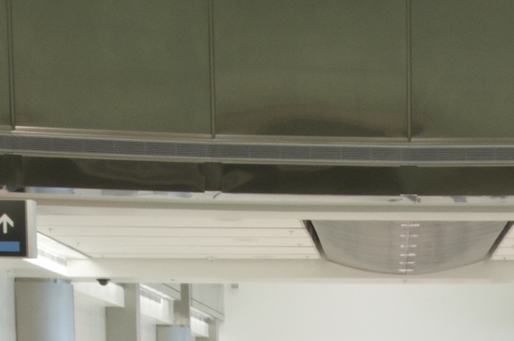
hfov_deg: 13.8
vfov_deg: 8.6
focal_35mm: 148
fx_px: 2110
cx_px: 469
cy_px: 753
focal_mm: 22
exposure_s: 1/2
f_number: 14
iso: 400
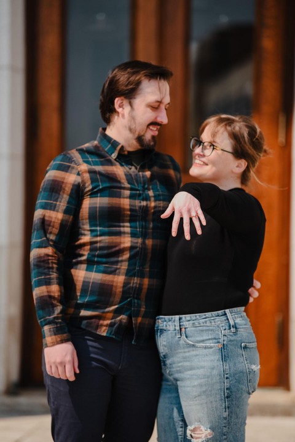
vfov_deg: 13.7
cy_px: 221
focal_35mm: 150
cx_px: 148
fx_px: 1844
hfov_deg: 9.1
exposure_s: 1/4000
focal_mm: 150
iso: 200
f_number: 2.8
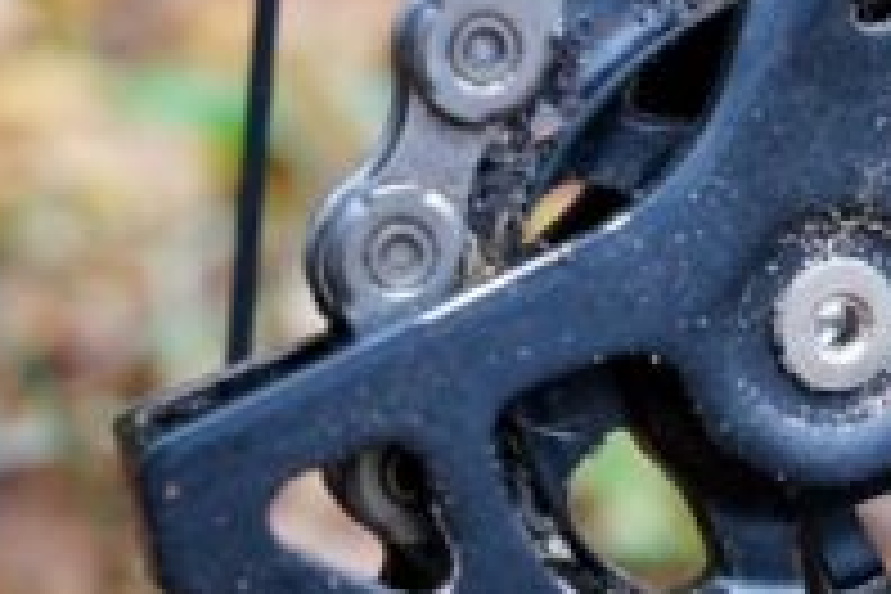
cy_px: 22
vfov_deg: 8.2
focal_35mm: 167
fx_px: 4133
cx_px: 770
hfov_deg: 12.2
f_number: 8
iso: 2000
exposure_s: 1/50
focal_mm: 44
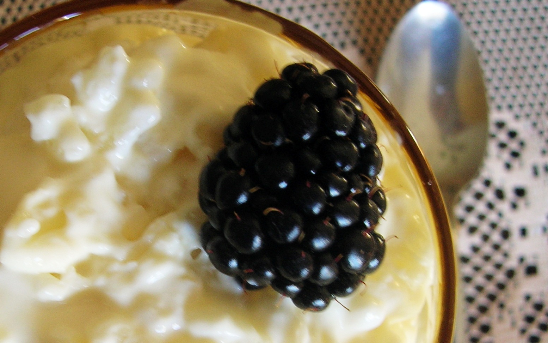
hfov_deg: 38.0
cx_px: 217
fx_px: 792
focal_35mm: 53
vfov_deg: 24.0
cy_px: 282
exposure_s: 1/12.2
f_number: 2.9
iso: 50
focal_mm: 5.7
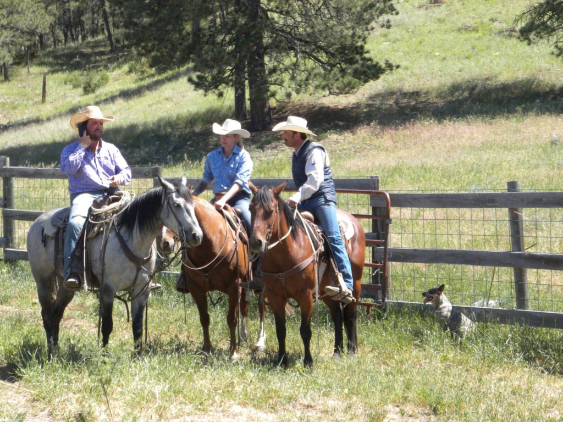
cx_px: 282
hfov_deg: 16.6
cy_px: 211
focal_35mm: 119
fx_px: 1935
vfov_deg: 12.5
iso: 189
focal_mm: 21
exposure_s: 1/447
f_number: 5.1
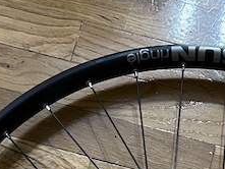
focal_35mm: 94
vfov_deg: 14.1
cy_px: 297
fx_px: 611
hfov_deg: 20.6
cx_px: 181
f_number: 1.5
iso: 500
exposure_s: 1/40
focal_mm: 5.7
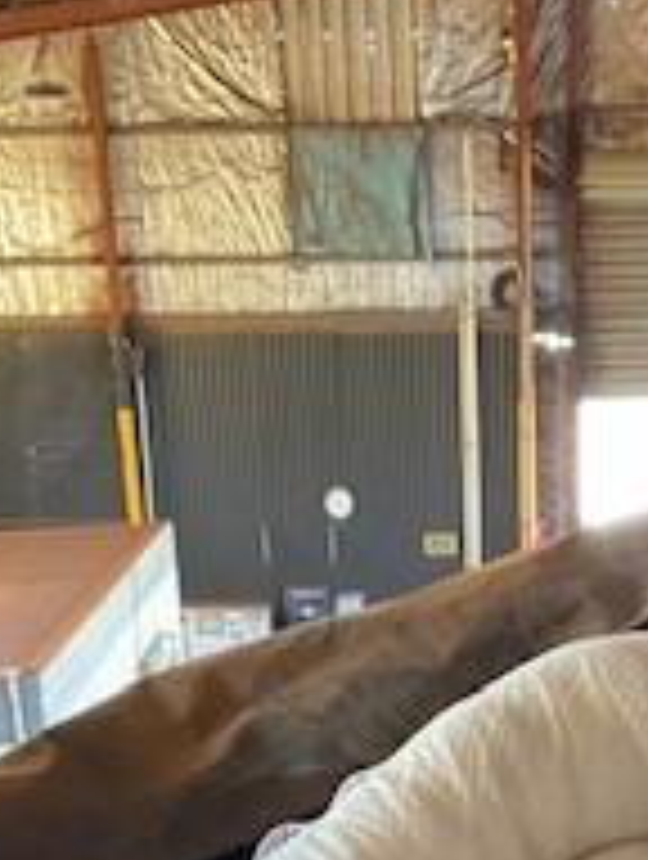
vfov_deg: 17.4
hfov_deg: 15.1
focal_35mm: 97
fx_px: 2413
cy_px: 1414
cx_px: 576
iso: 250
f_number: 1.8
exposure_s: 1/33
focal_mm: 3
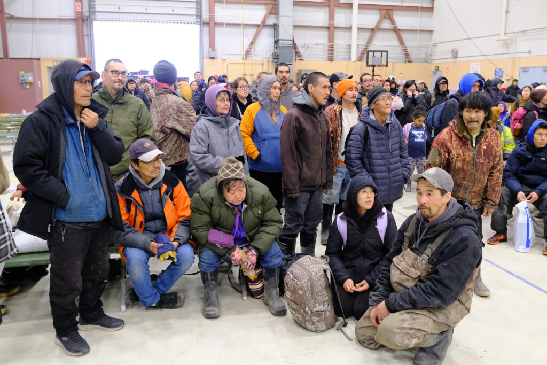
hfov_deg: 58.7
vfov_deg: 41.1
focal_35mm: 32
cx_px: 274
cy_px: 182
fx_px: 486
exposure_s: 1/100
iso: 2000
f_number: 4.2
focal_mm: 21.5
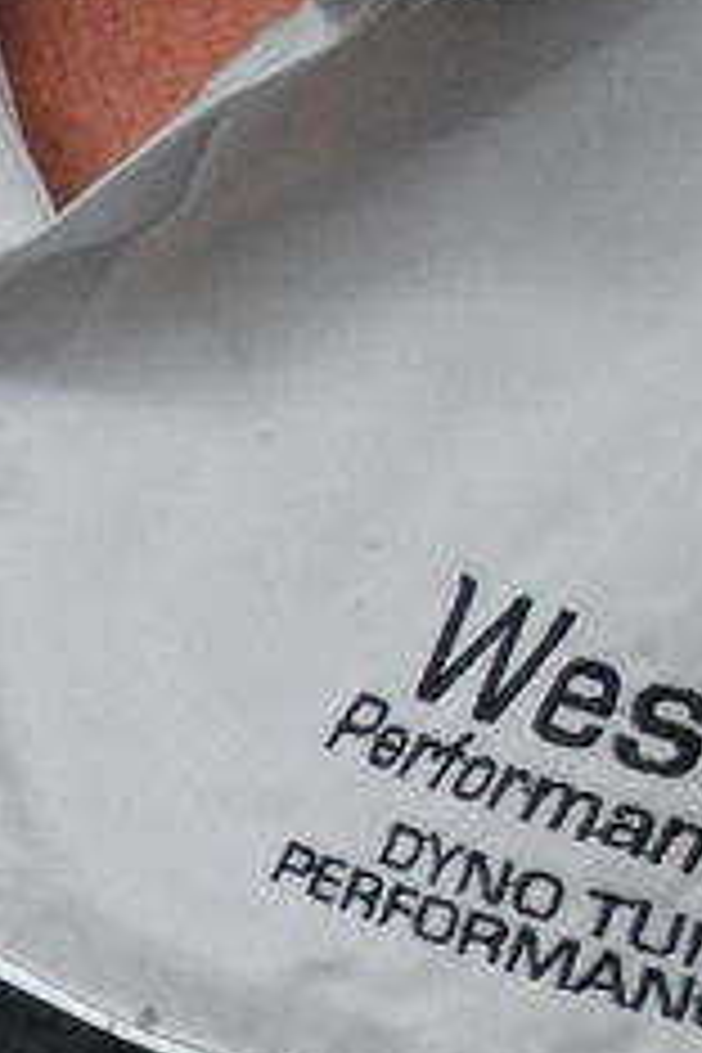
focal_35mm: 246
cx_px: -1840
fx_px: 7195
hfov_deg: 5.1
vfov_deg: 8.3
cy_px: 1271
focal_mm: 32
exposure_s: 1/30
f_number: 4.8
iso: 500
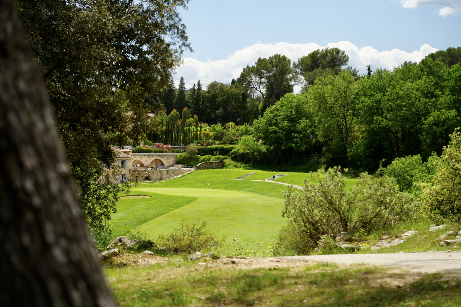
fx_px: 1344
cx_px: 230
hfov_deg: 19.5
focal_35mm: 105
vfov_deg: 13.0
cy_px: 154
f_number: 5
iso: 100
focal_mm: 105
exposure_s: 1/200
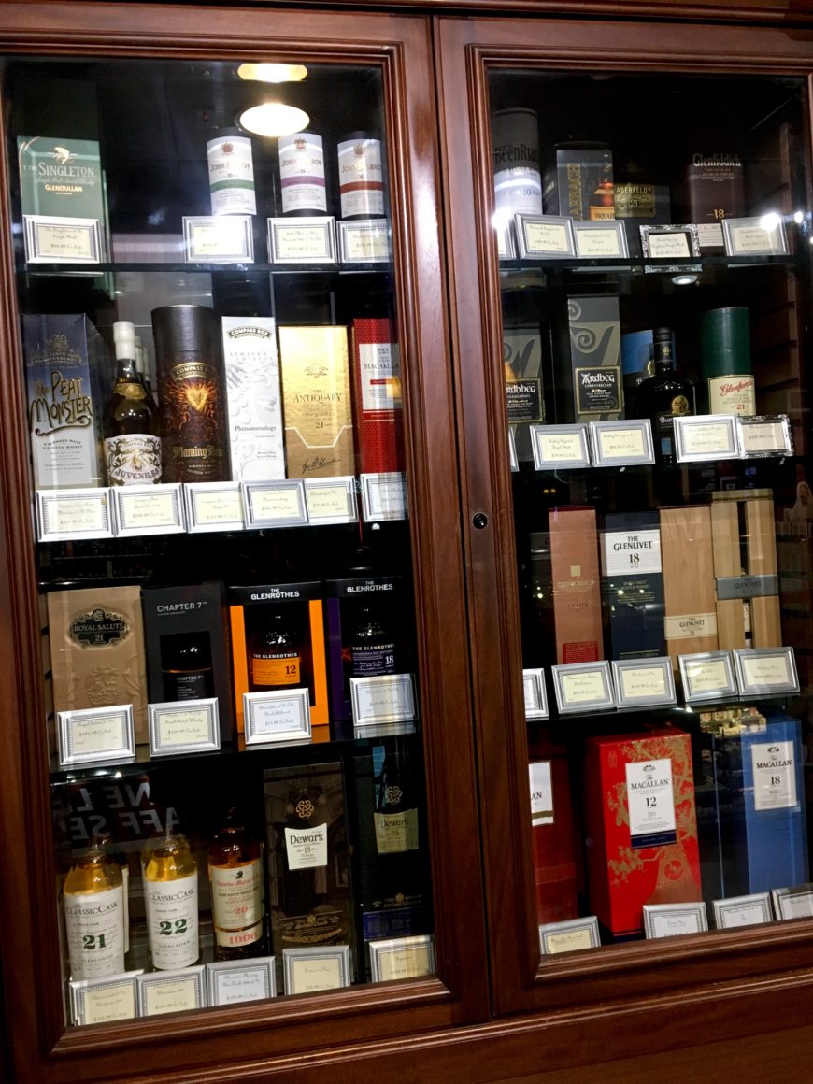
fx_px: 908
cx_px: 406
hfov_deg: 48.2
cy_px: 542
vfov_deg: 61.7
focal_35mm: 29
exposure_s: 1/30
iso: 125
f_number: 2.2
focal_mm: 4.15
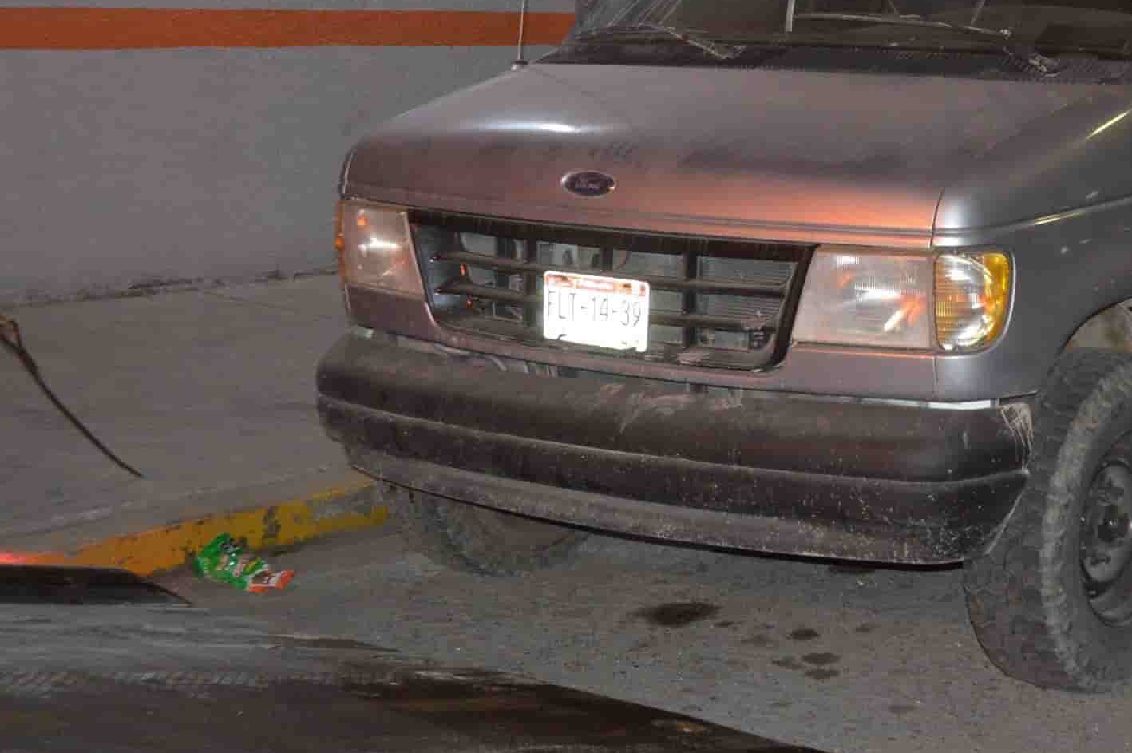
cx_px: 984
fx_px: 2199
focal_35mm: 70
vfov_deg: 19.1
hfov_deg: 28.0
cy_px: 78
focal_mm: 22
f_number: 3.8
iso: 1250
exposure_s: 1/60
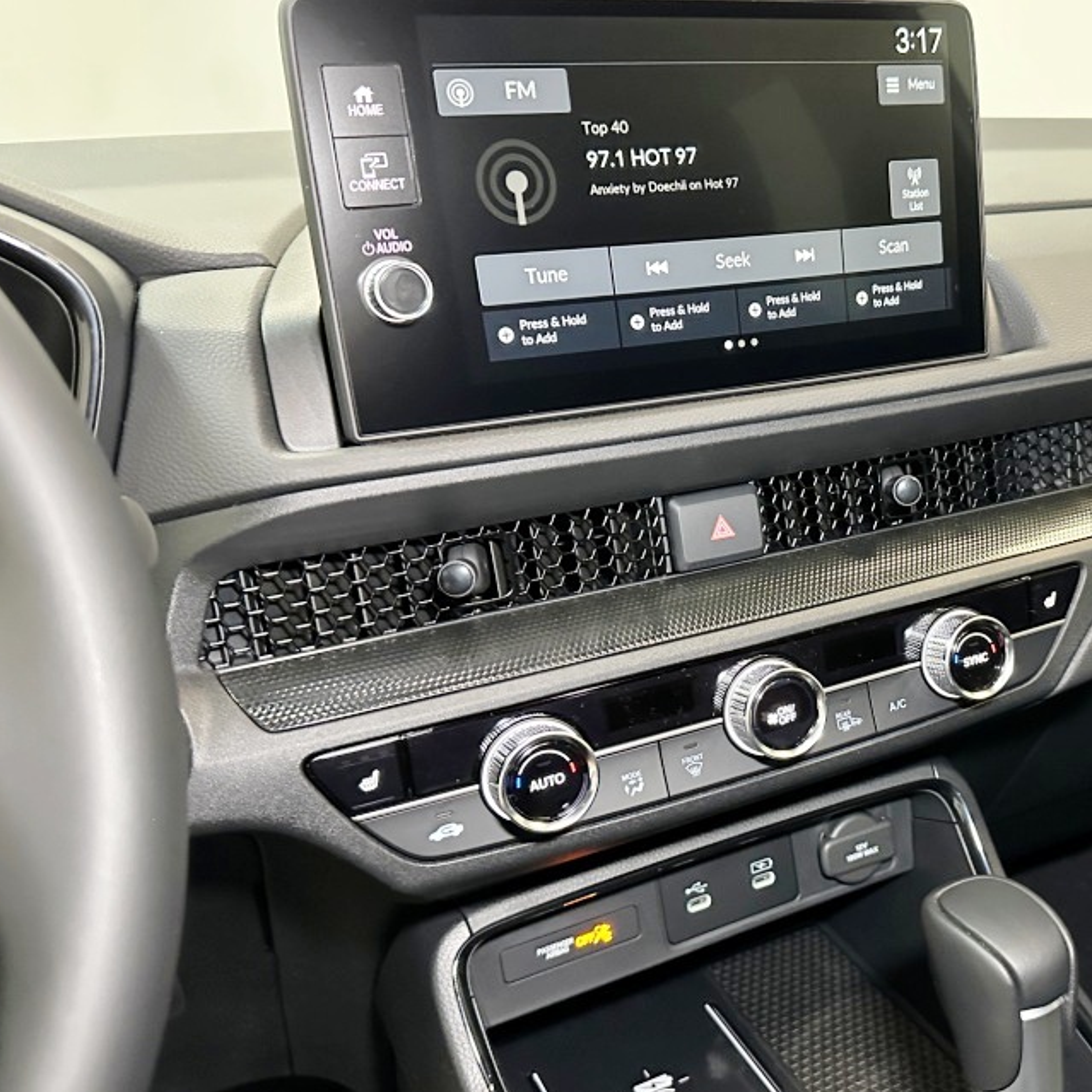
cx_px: 820
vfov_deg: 48.4
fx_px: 1213
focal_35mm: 34
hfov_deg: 46.7
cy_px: 598
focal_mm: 6.86
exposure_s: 1/40
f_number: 1.78
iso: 1000
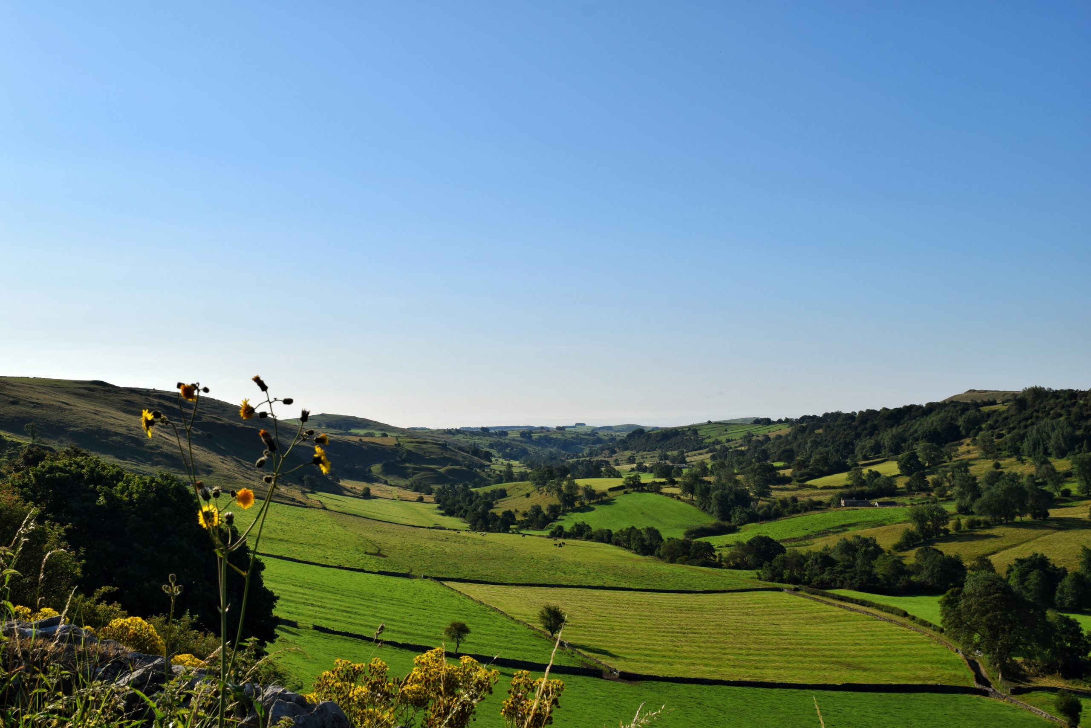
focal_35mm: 38
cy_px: 364
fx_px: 1136
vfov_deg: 35.5
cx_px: 546
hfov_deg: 51.3
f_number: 11
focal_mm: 25
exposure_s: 1/500
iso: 200
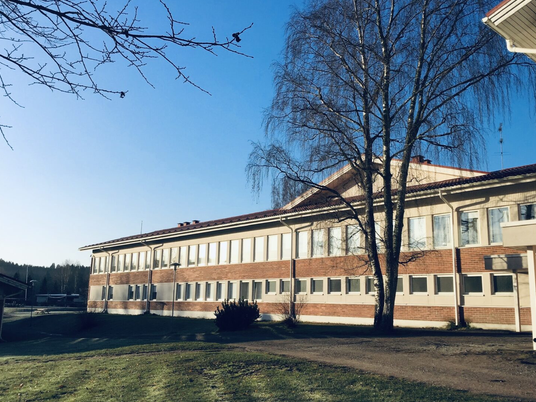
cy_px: 205
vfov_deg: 42.9
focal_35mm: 33
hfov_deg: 55.3
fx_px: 511
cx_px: 283
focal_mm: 3.3
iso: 25
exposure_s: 1/867
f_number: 2.4
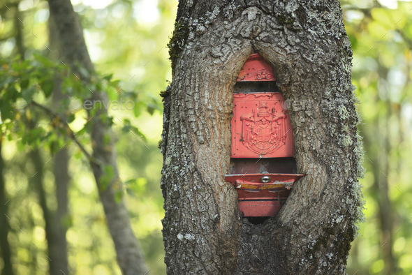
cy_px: 138
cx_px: 206
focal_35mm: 100
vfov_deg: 13.7
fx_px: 1145
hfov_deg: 20.4
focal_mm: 100
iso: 400
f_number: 2
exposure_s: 1/180
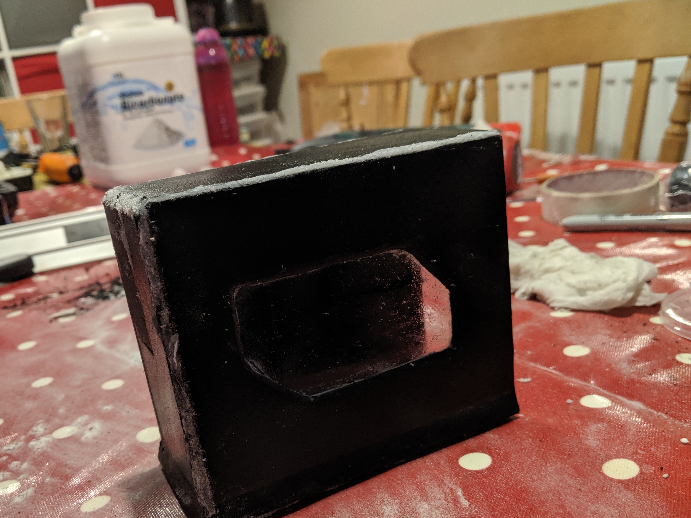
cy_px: 299
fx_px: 639
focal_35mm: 32
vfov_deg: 44.0
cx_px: 292
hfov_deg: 56.6
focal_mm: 4.44
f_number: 1.8
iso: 204
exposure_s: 1/50
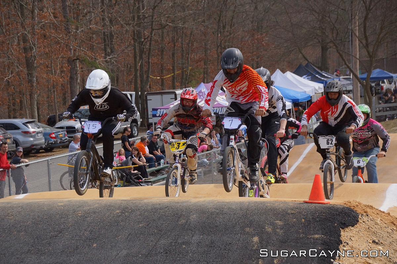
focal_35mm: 135
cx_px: 198
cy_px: 132
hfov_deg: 15.2
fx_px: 1489
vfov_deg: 10.2
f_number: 8
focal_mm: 90
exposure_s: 1/2000
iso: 800
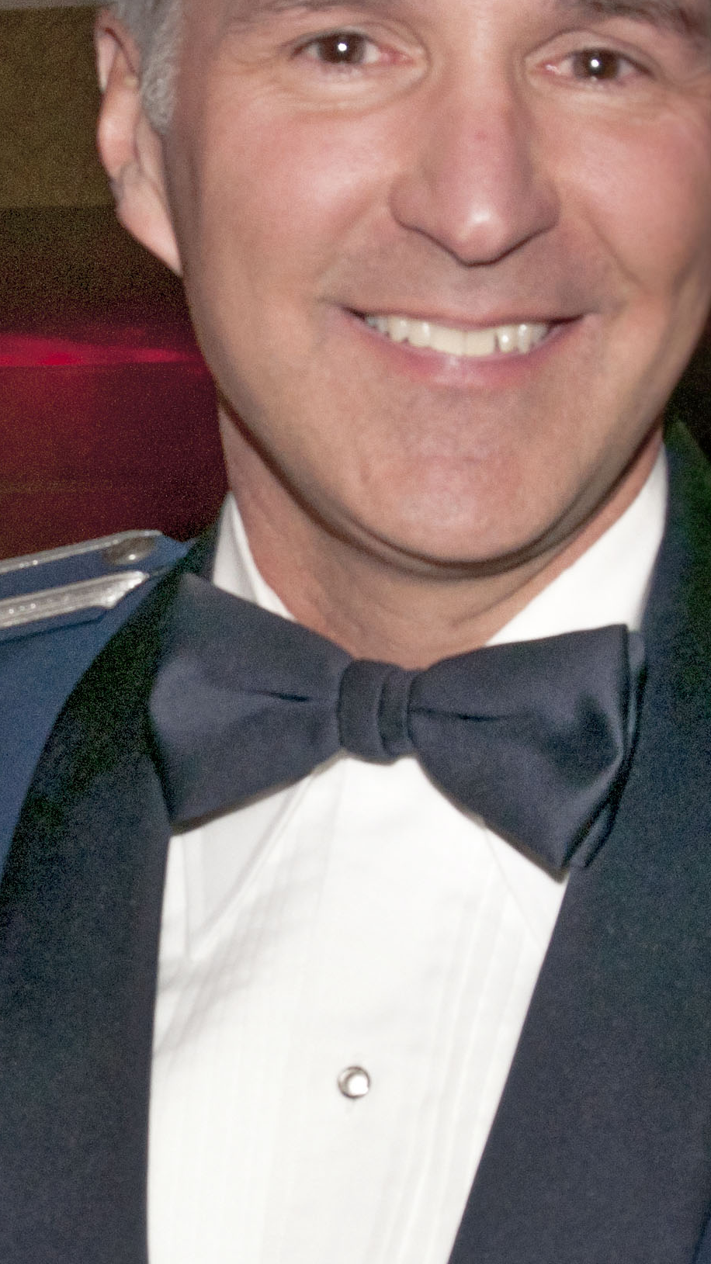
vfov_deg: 13.7
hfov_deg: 7.7
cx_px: 83
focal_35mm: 157
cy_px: 625
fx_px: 5263
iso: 200
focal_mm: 38
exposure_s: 1/80
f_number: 10
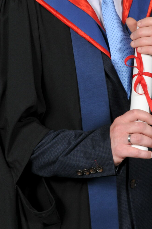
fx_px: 947
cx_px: 95
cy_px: 7
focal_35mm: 149
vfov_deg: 13.6
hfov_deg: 9.2
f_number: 13
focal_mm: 48
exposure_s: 1/160
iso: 200
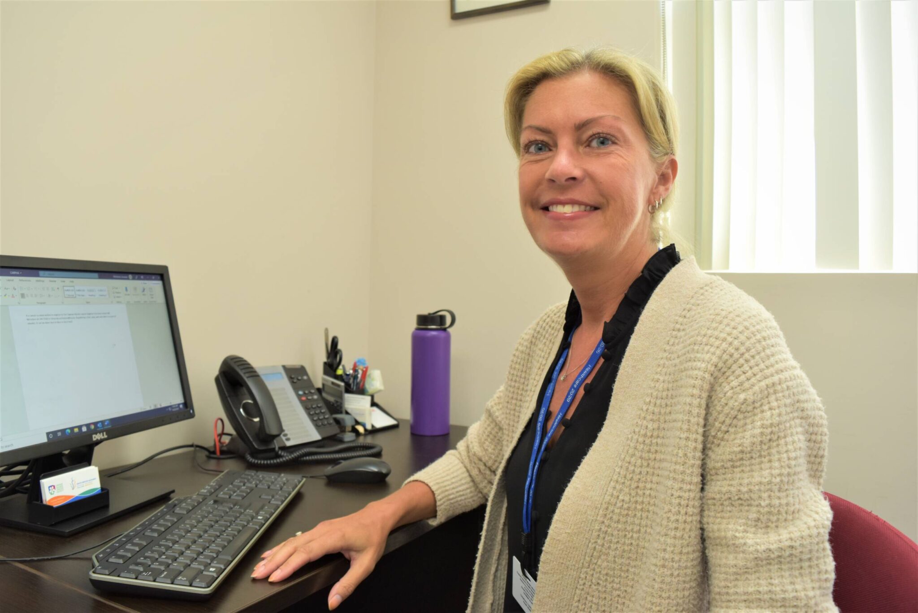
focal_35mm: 27
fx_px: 689
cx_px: 459
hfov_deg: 67.4
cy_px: 306
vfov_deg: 47.9
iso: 400
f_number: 4.5
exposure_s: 1/60
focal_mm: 18
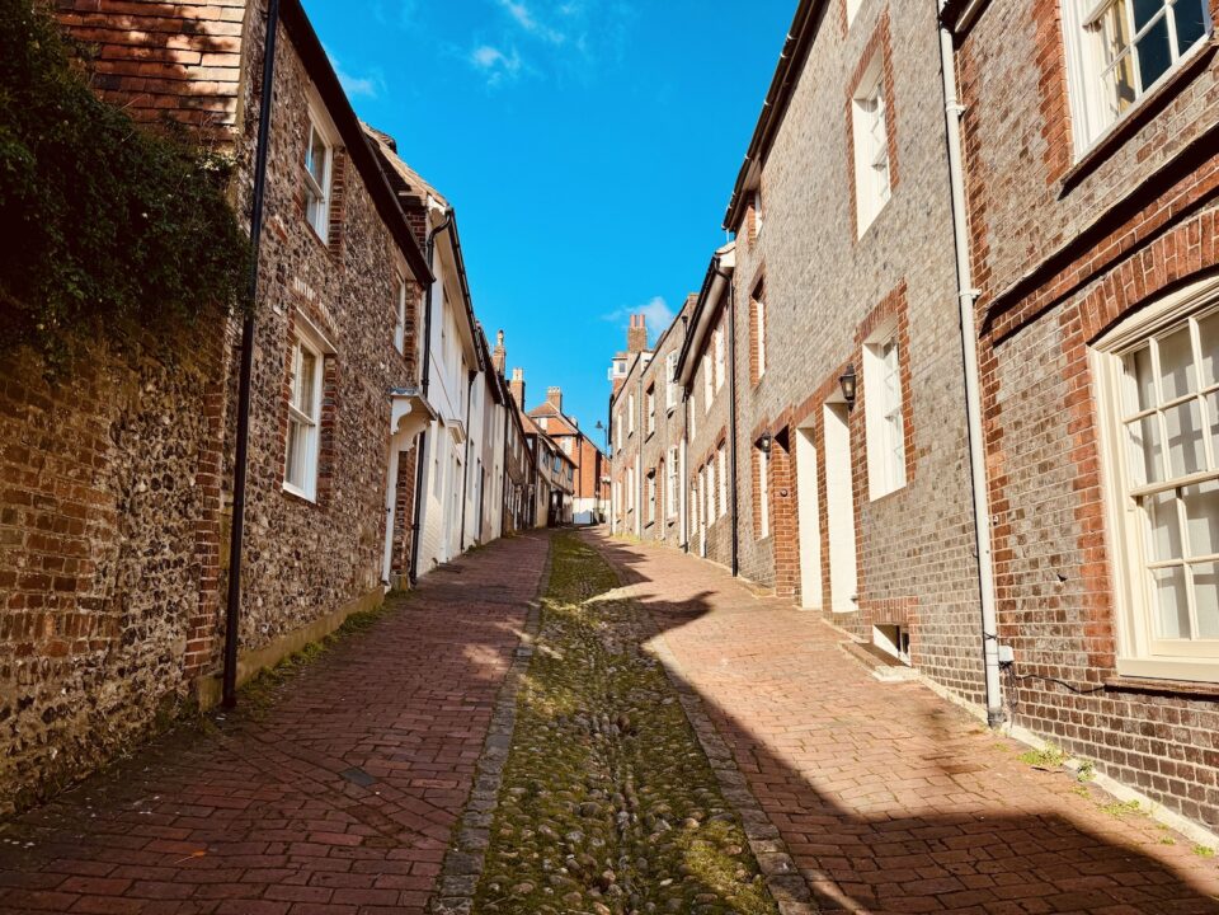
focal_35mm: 24
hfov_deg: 71.6
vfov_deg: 56.8
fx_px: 845
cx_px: 610
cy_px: 458
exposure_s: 1/3096
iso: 80
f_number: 1.78
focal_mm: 6.76
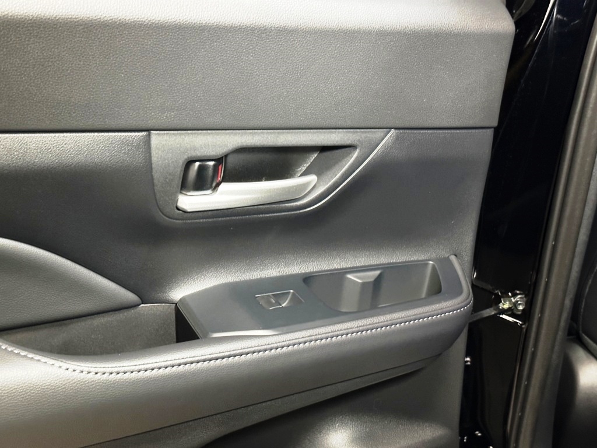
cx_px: 298
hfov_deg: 39.7
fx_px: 828
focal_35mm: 48
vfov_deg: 30.3
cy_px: 224
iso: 640
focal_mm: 6.86
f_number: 1.78
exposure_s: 1/24
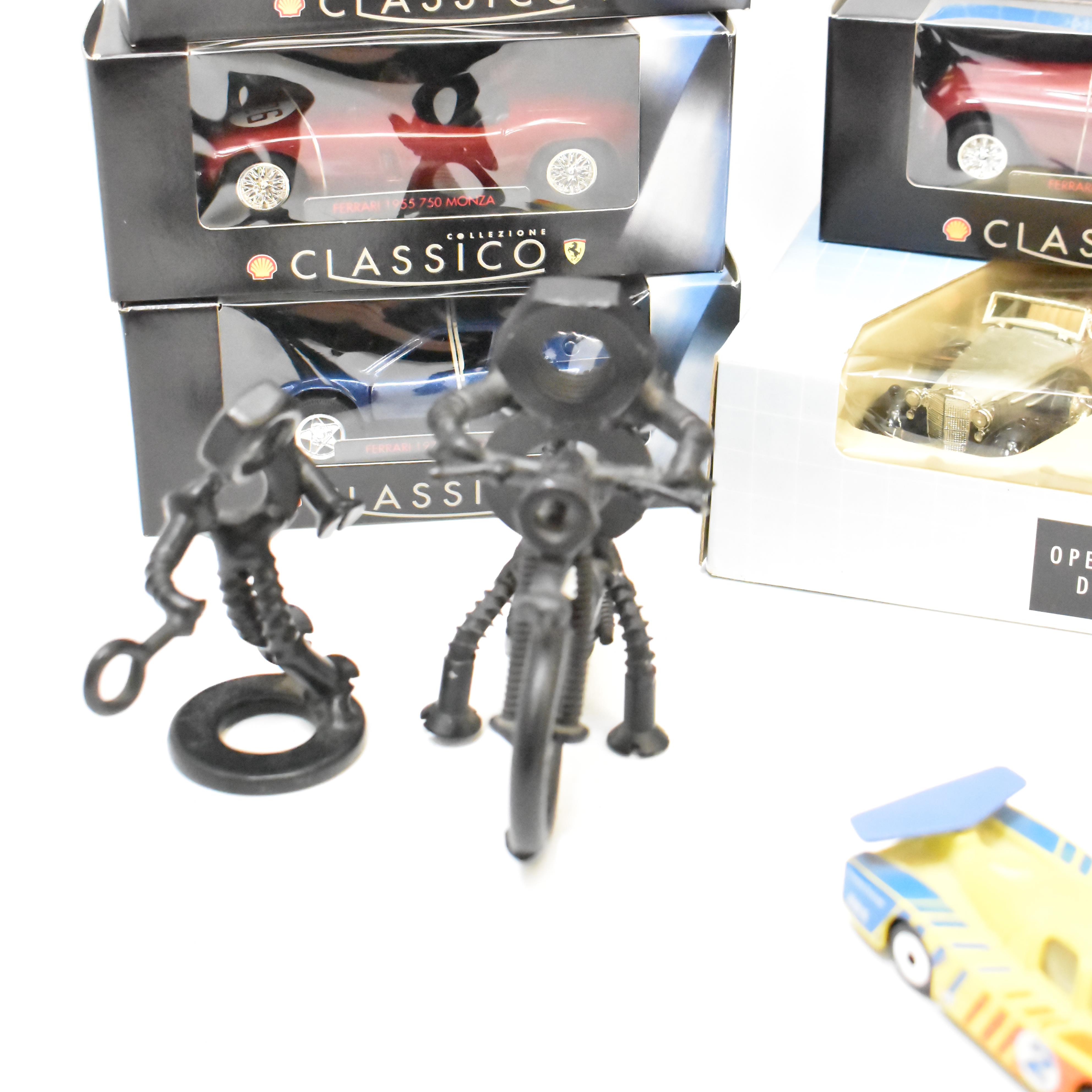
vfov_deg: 31.2
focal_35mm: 54
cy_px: 314
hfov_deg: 31.6
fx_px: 1927
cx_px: 542
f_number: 5.6
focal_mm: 28
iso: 22800
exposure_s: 1/1250
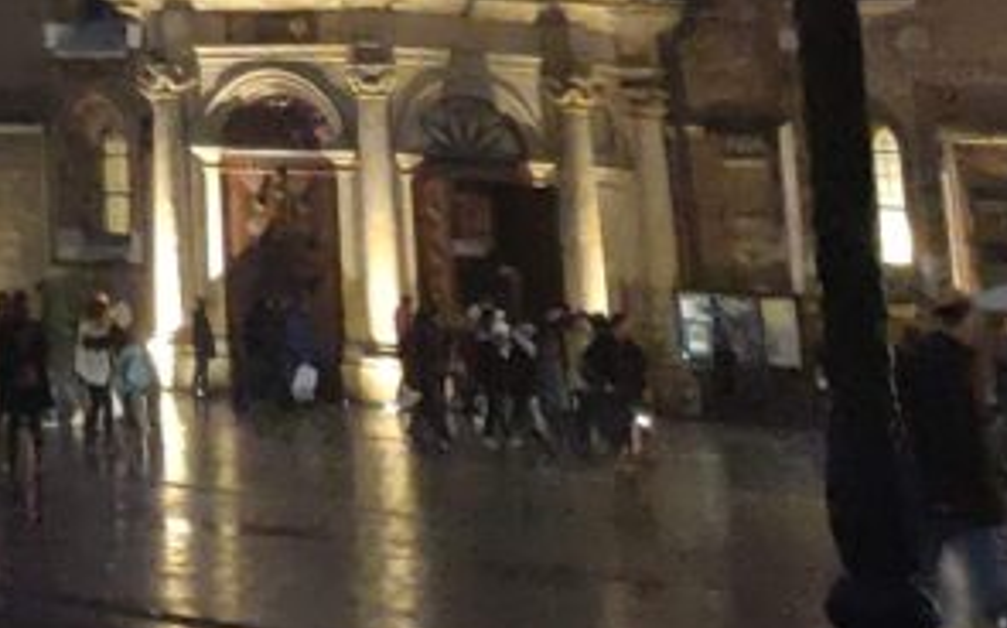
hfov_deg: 13.3
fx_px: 3785
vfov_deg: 8.4
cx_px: -942
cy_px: -1075
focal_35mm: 138
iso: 2500
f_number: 1.7
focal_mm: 4.25
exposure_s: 1/17
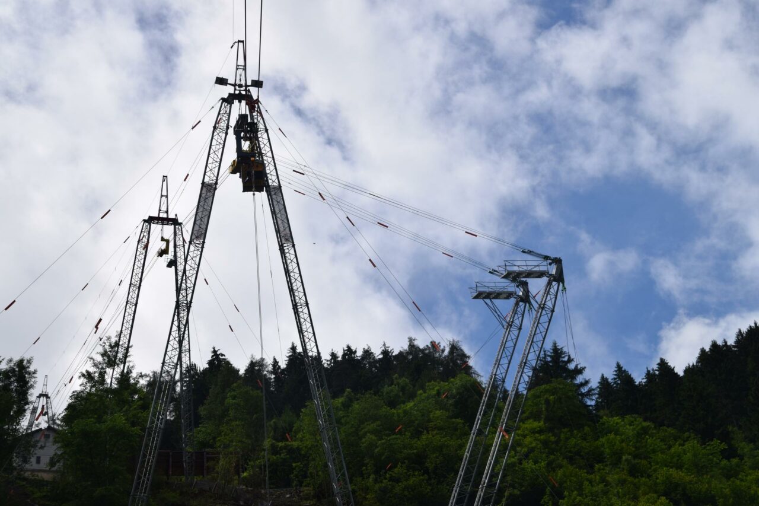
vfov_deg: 18.2
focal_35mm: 75
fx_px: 1581
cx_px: 380
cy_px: 253
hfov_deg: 27.0
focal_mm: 50
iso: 200
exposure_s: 1/800
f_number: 10
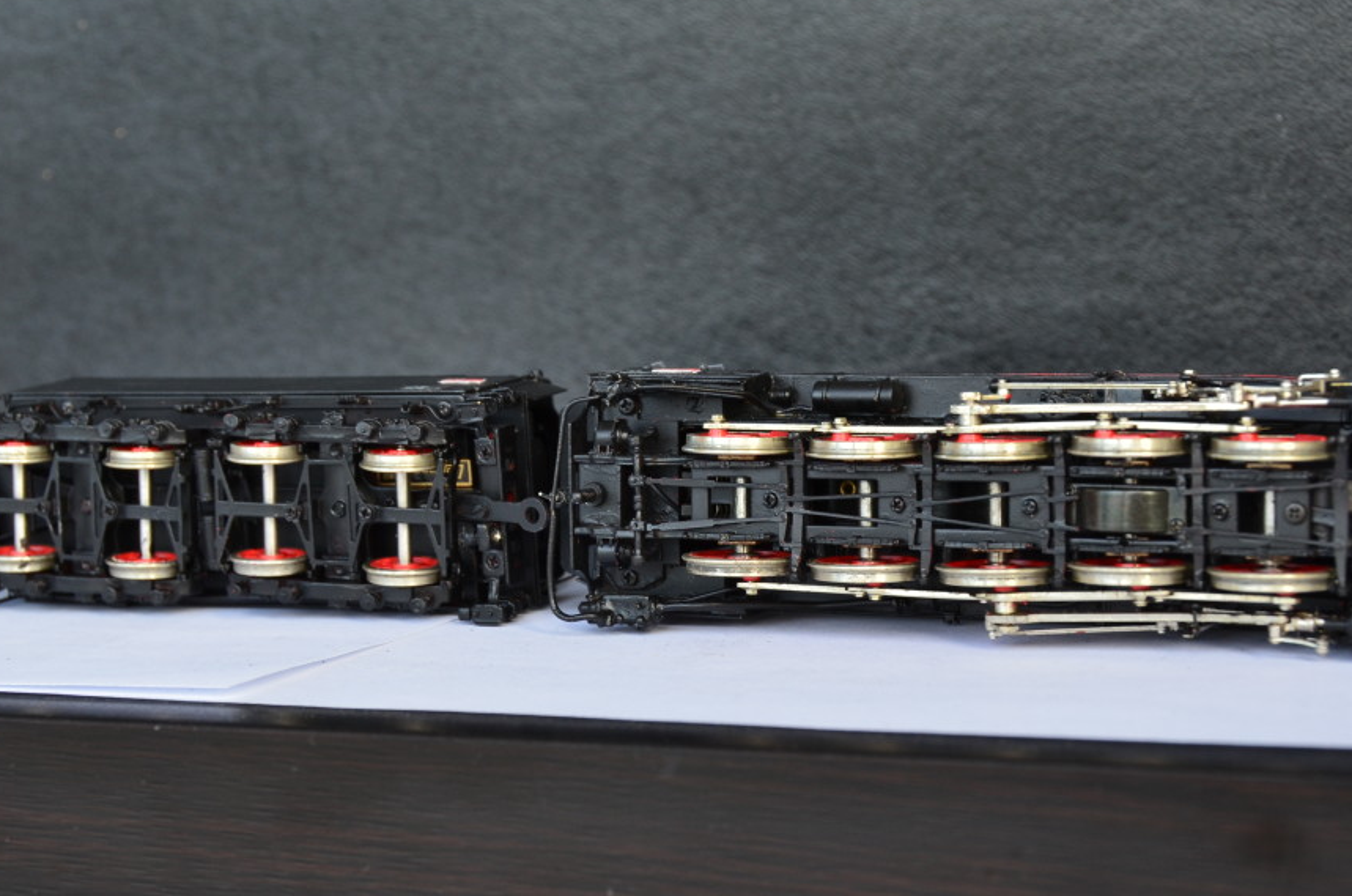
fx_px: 3486
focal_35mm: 93
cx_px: 735
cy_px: 498
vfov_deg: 14.6
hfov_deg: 21.9
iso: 400
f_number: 9
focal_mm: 52
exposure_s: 1/30
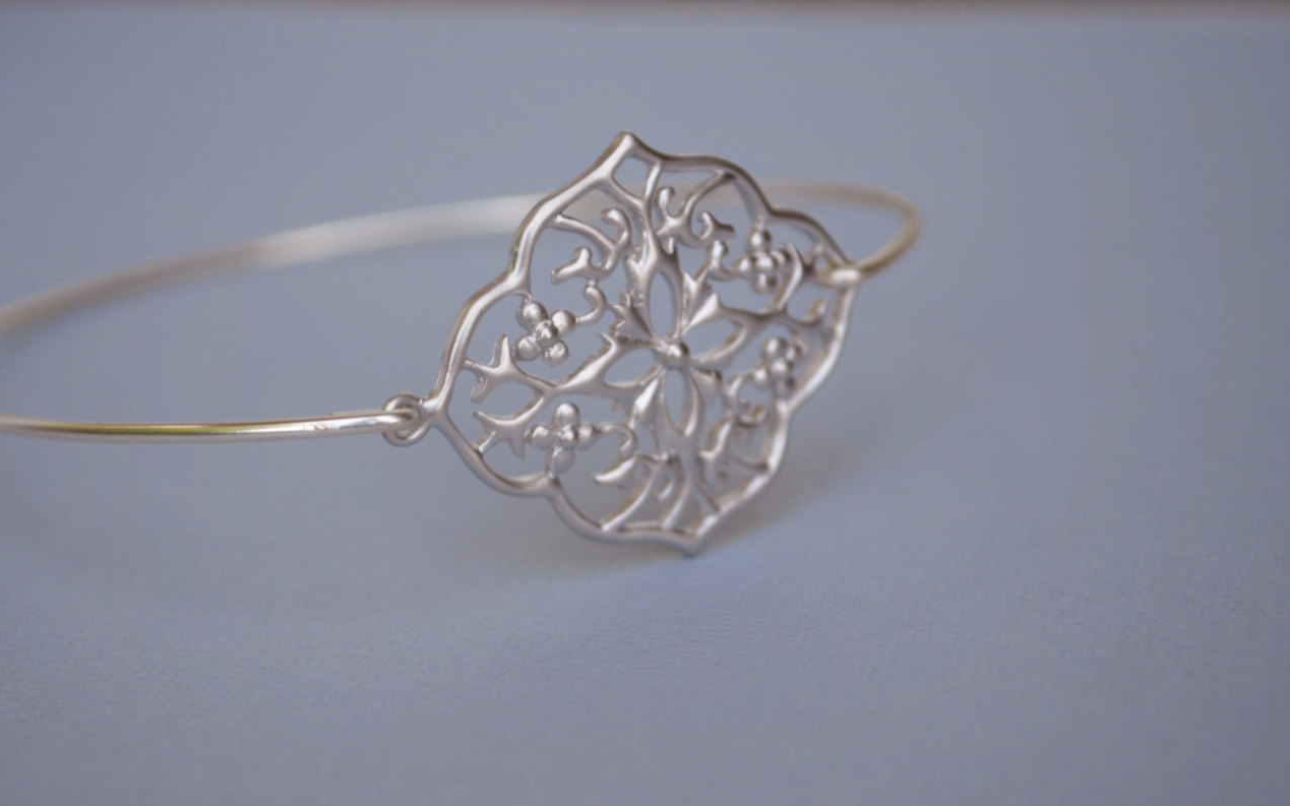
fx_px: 2918
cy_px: 463
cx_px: 550
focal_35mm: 83
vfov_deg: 15.7
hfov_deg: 24.9
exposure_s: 1/125
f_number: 5.6
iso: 220
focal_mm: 46
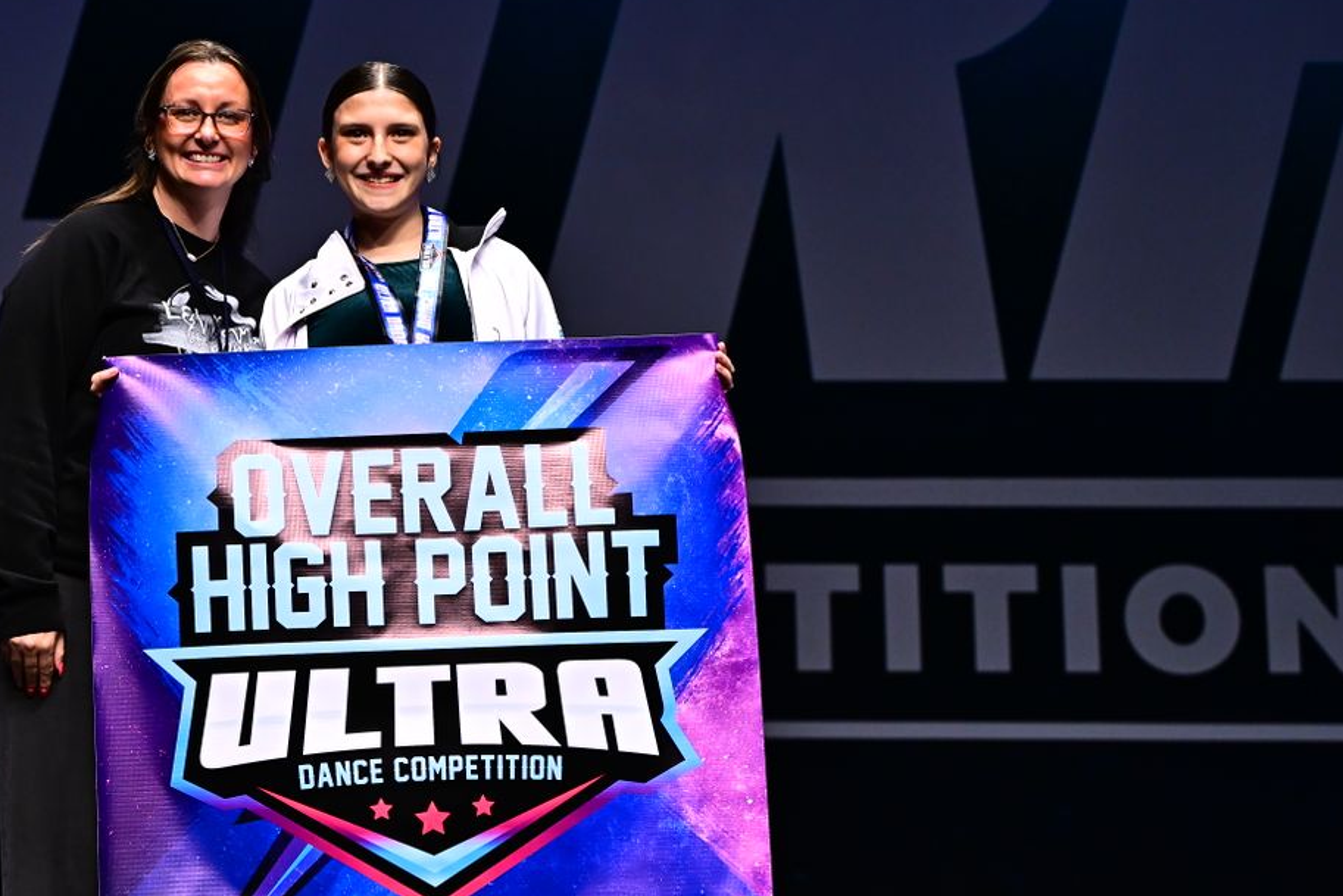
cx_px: 291
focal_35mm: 115
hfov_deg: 17.7
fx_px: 4291
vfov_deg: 11.9
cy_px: 597
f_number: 4
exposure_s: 1/800
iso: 2500
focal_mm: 70
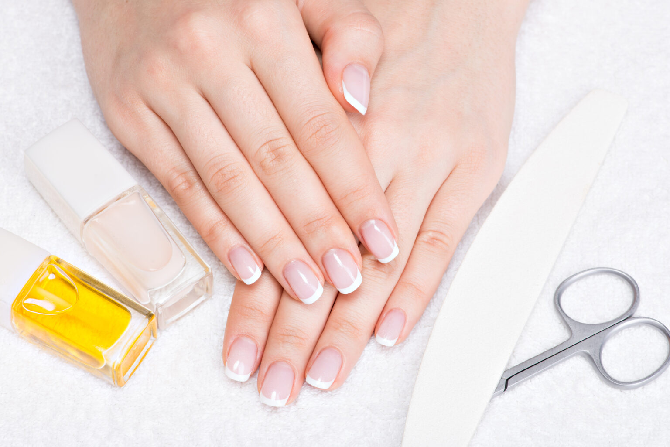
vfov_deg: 13.0
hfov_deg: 19.5
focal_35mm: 105
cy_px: 224
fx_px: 1955
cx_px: 335
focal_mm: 105
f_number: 14
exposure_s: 1/250
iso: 100
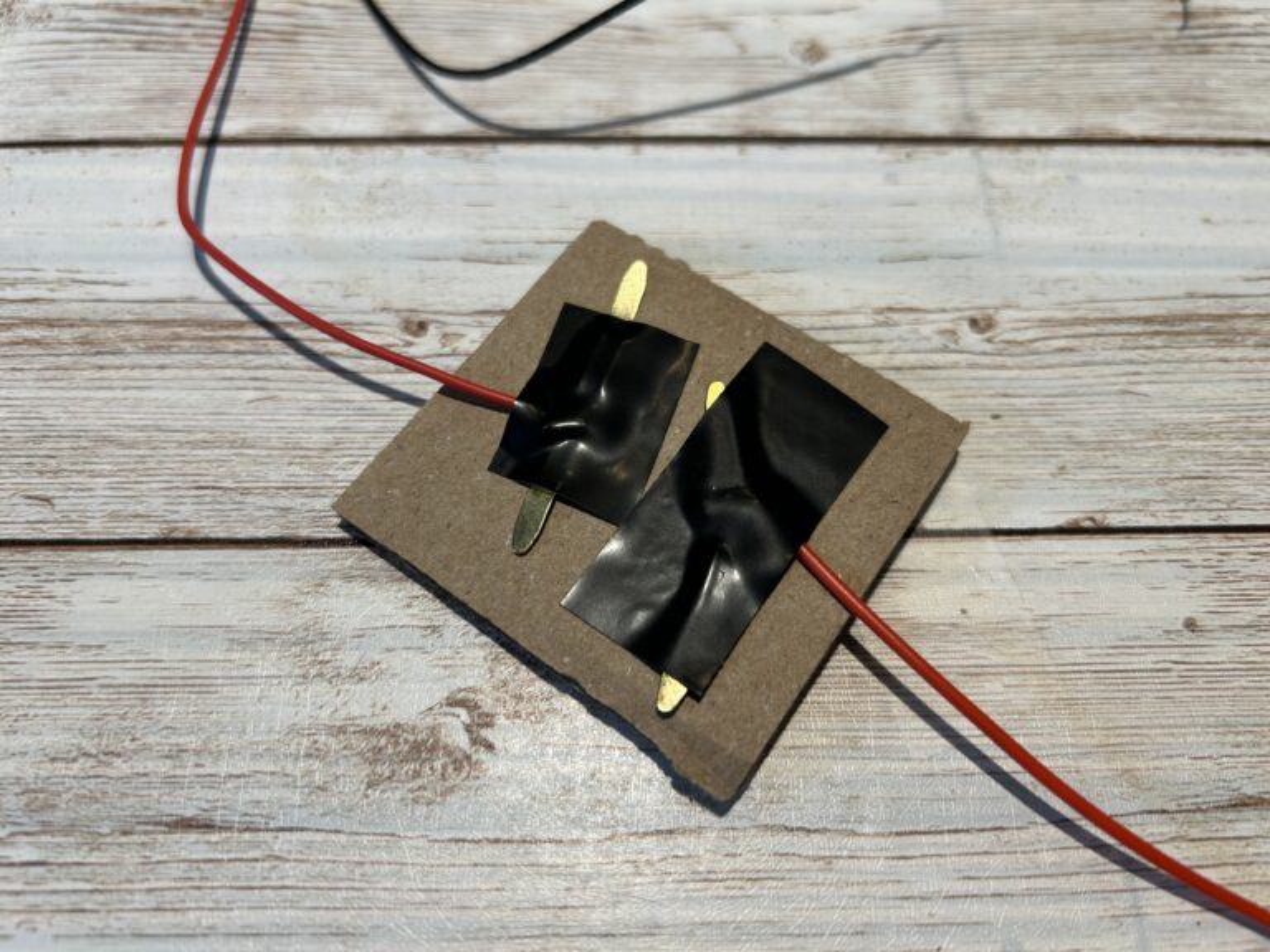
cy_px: 476
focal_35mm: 26
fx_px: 954
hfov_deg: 67.3
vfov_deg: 53.1
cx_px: 635
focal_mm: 5.7
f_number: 1.5
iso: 40
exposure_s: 1/162
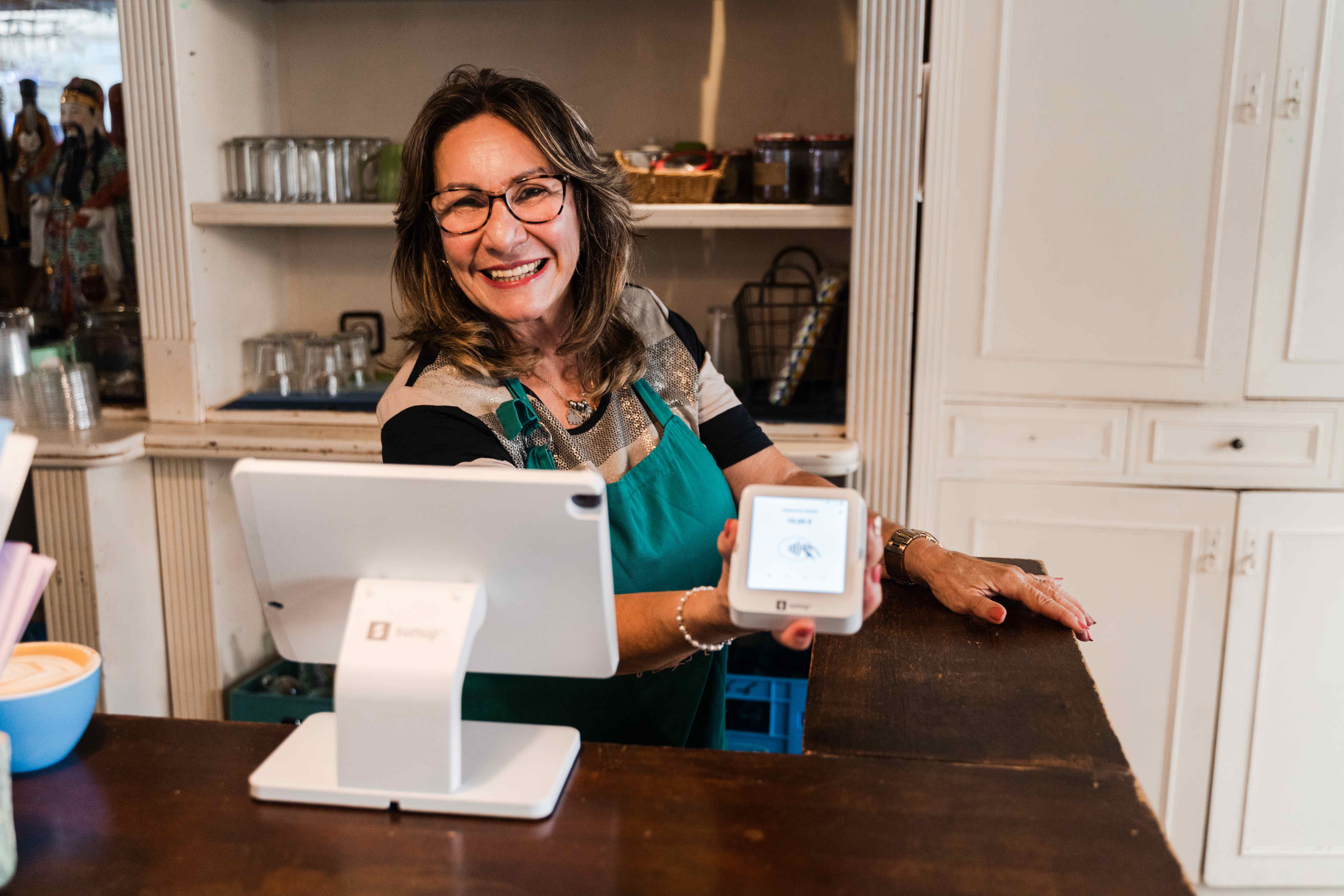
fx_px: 1344
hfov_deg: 53.1
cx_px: 672
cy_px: 448
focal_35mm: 36
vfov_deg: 36.9
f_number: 2.8
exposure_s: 1/250
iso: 1000
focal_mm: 36
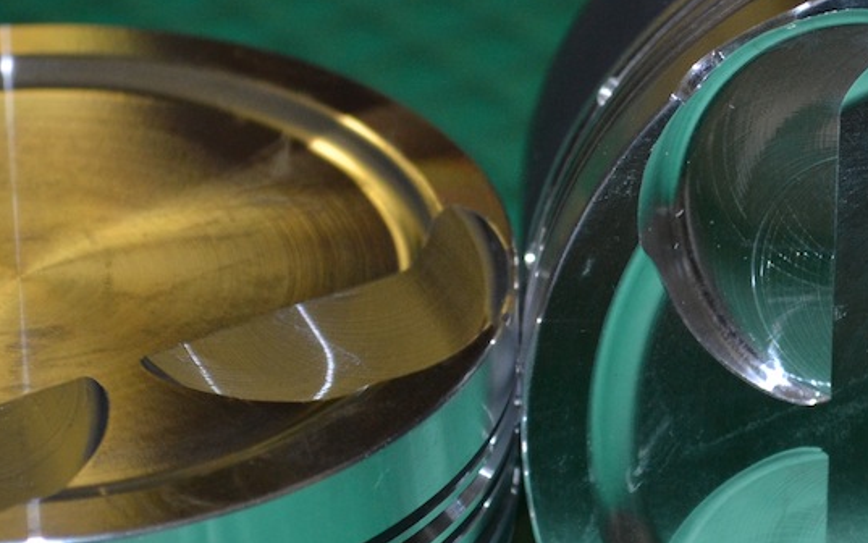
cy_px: 408
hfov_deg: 10.5
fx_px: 4738
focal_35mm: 200
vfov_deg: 6.6
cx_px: 527
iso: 720
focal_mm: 55
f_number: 5.6
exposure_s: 1/60
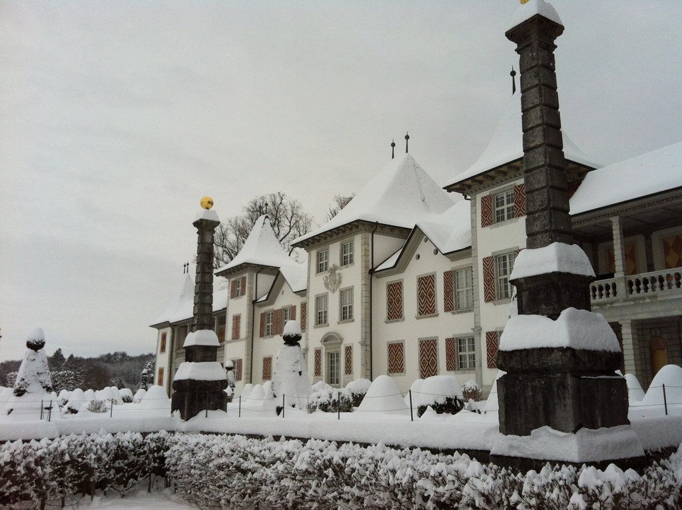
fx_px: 689
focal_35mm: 35
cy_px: 255
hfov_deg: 52.7
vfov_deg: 40.6
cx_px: 341
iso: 80
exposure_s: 1/1257
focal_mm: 3.85
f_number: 2.8
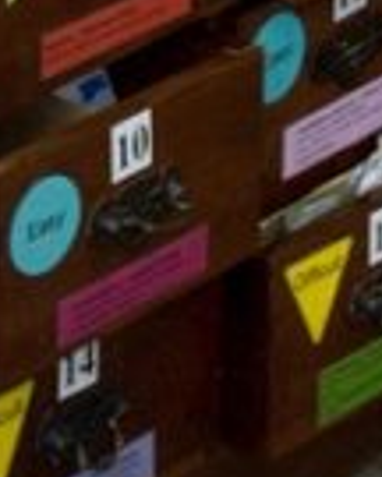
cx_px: 166
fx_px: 3703
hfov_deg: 5.9
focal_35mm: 262
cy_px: -546
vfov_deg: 7.1
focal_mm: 28
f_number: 4.5
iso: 400
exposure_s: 1/50
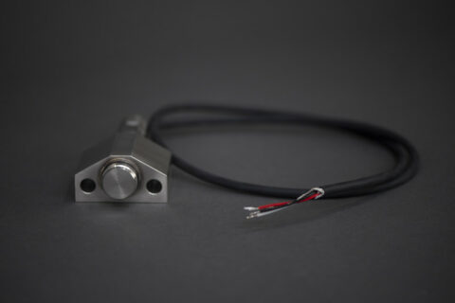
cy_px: 152
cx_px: 228
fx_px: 1327
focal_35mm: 105
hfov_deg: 19.5
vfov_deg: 13.0
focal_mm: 105
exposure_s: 1/60
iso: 125
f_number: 3
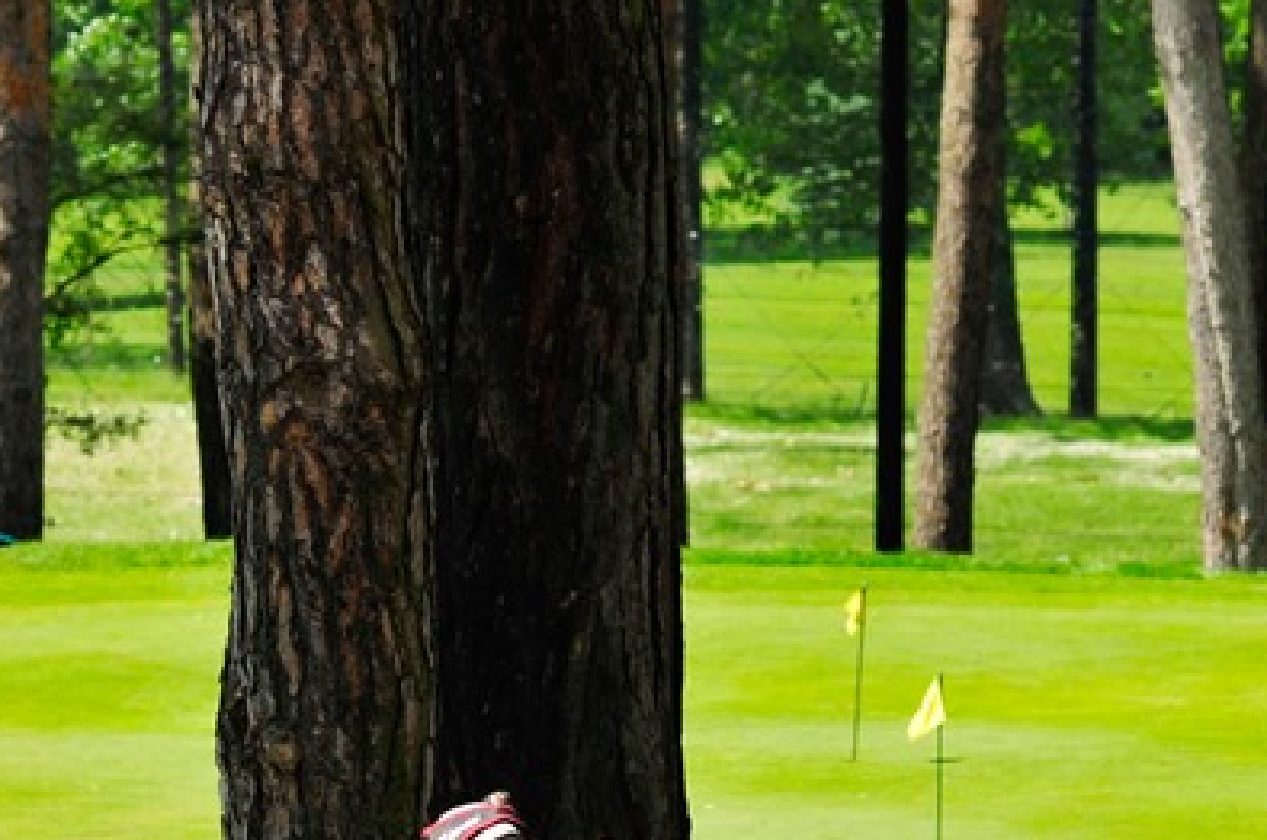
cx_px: 494
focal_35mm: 330
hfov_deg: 6.2
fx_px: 11606
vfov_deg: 4.1
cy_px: 670
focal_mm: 85
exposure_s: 1/400
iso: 125
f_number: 6.3
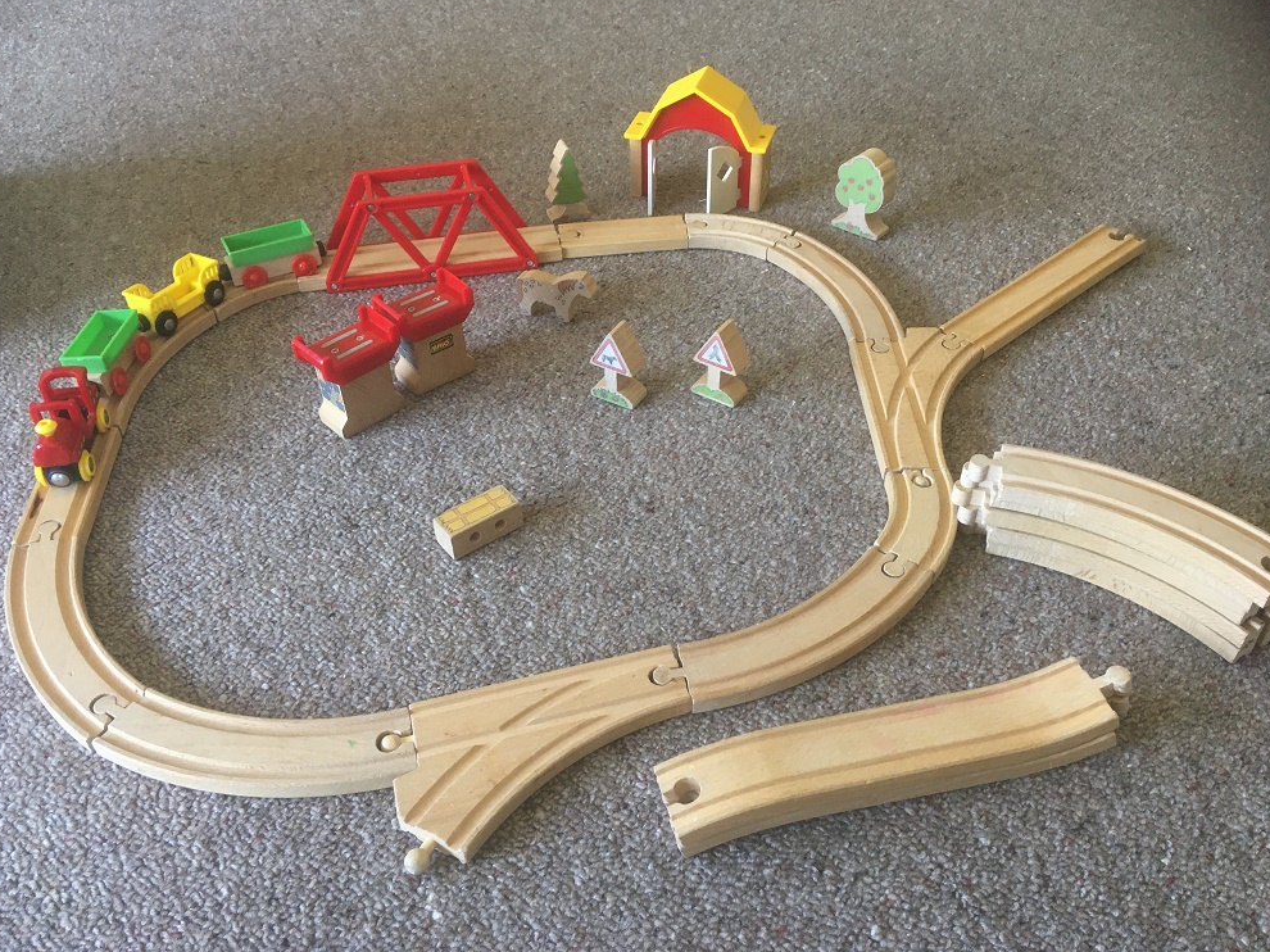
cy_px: 481
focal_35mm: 30
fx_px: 1100
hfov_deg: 60.0
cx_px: 618
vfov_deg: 46.8
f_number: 2.2
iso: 125
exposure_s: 1/33
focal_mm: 4.15
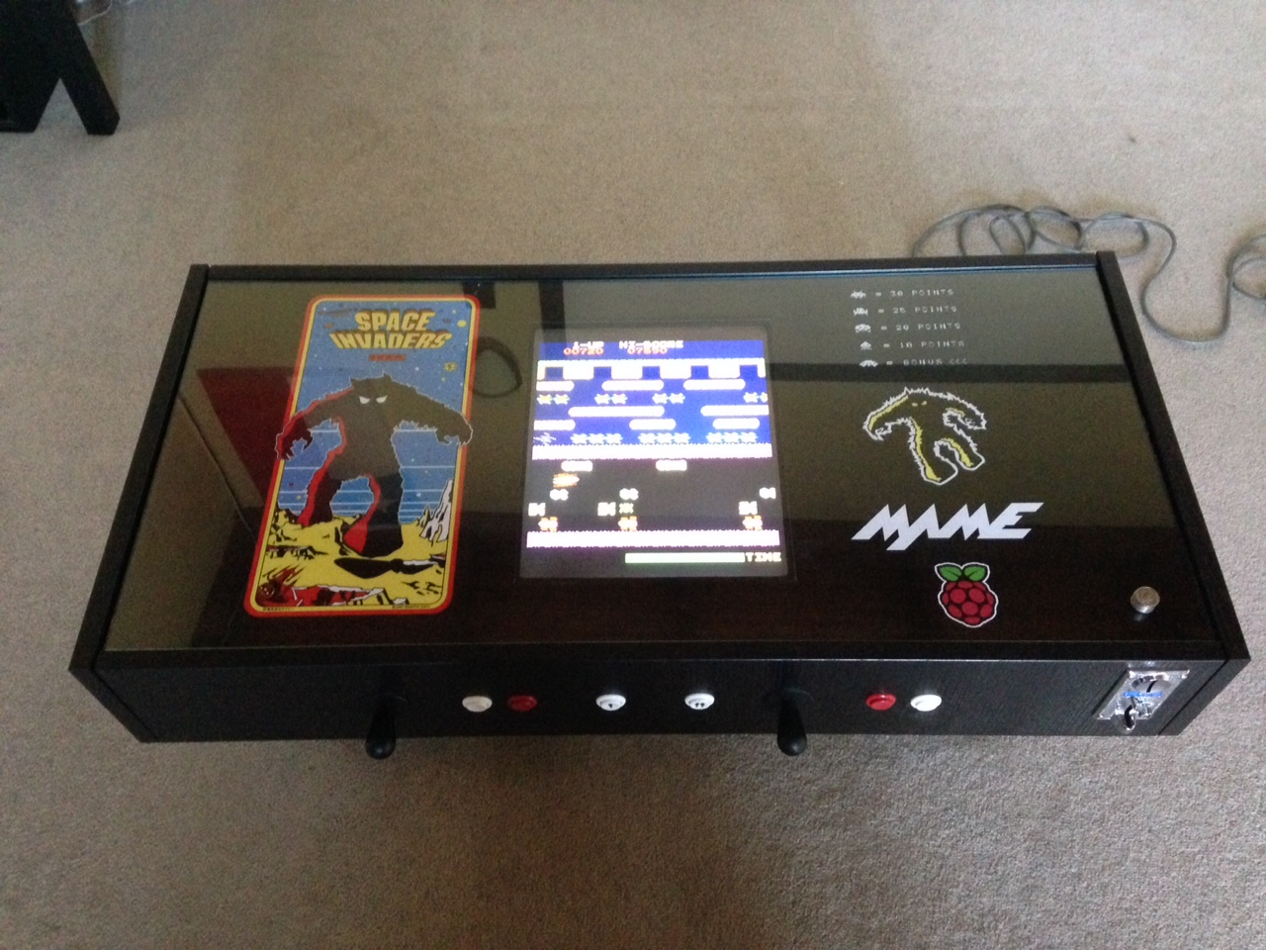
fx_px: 1207
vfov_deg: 42.9
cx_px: 633
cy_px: 475
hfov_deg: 55.4
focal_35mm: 33
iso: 800
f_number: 2.4
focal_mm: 4.12
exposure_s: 1/15
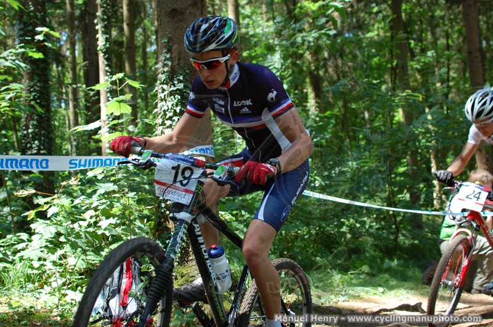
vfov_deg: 25.7
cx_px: 246
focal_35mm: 52
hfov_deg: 37.9
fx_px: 718
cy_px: 164
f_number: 3.5
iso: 400
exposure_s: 1/320
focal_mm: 35
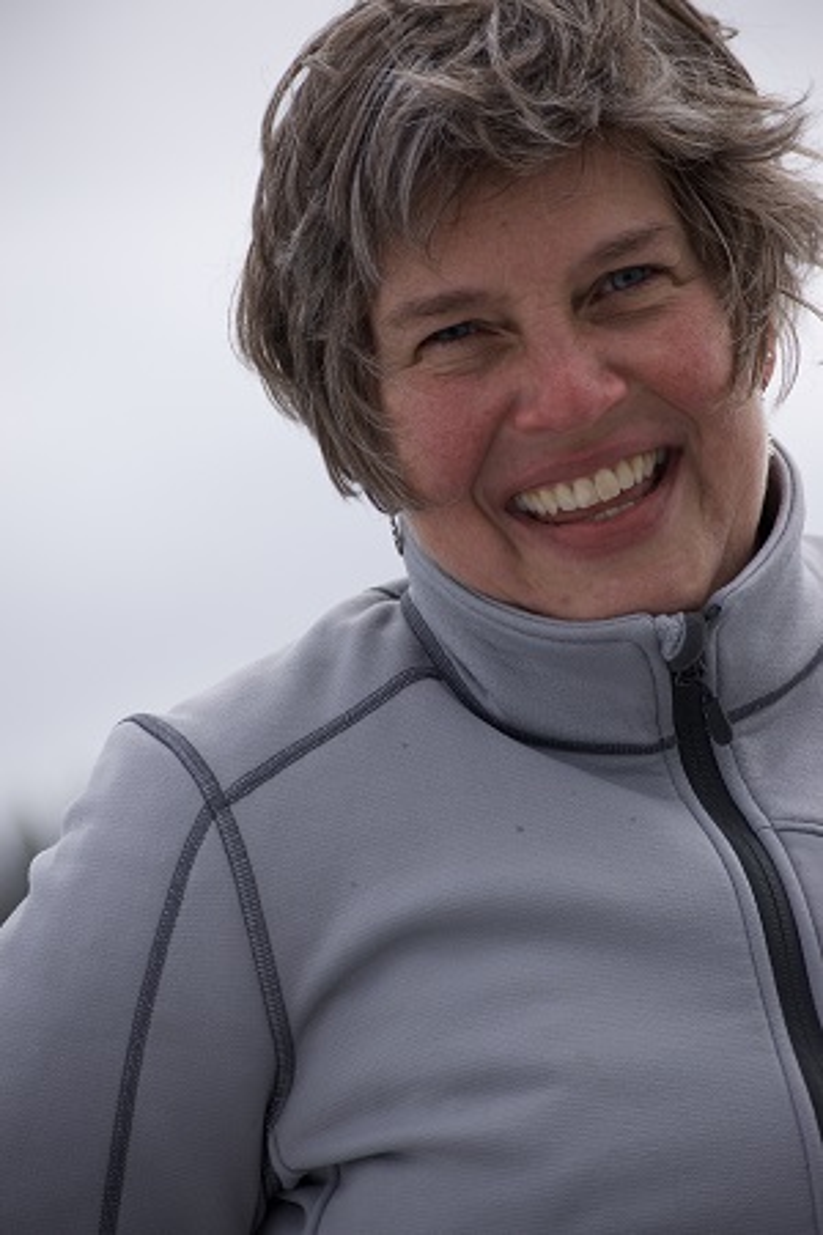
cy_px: 618
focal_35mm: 153
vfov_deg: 13.4
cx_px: 412
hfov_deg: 9.0
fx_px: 5246
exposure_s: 1/1250
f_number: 4.5
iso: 200
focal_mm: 102
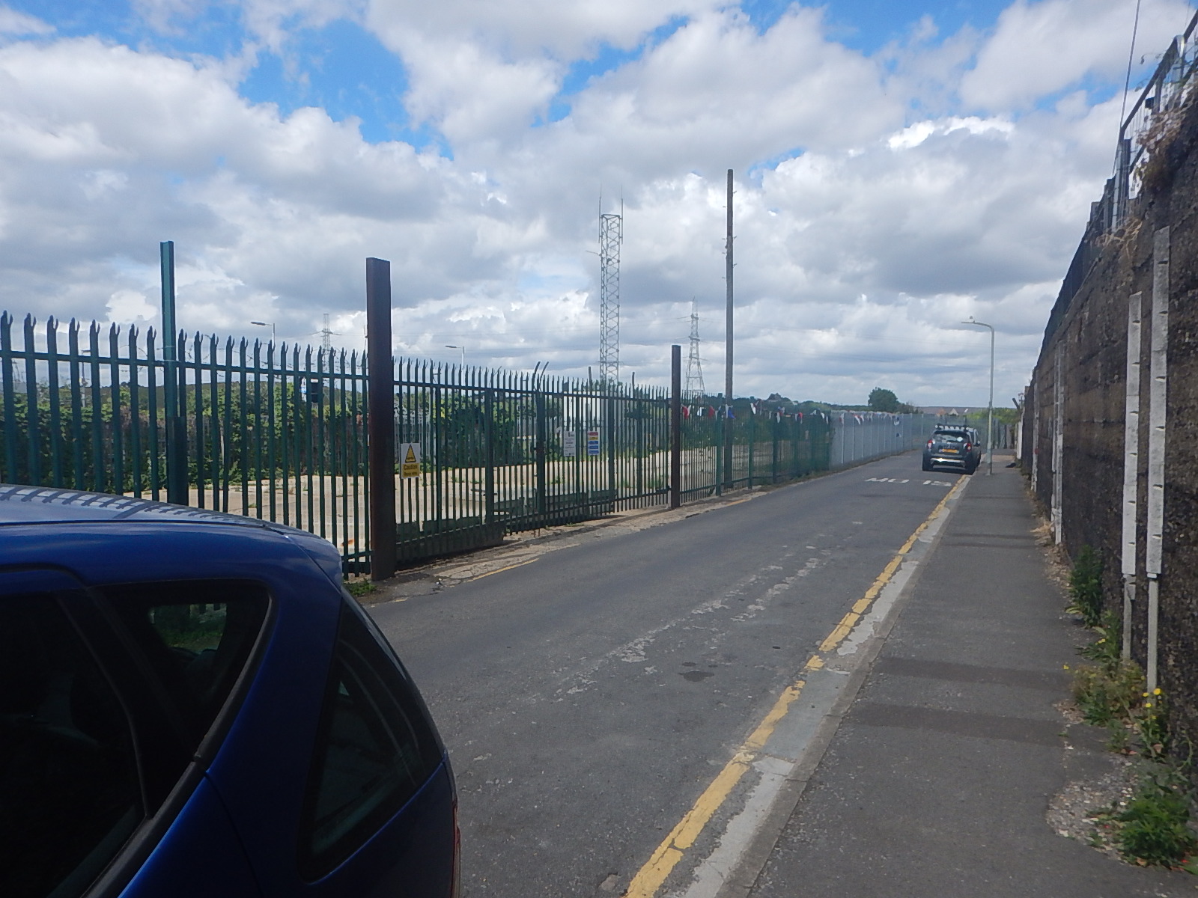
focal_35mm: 24
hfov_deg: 71.6
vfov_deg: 56.8
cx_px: 599
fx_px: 831
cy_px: 449
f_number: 4.1
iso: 125
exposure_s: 1/1250
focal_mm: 4.3
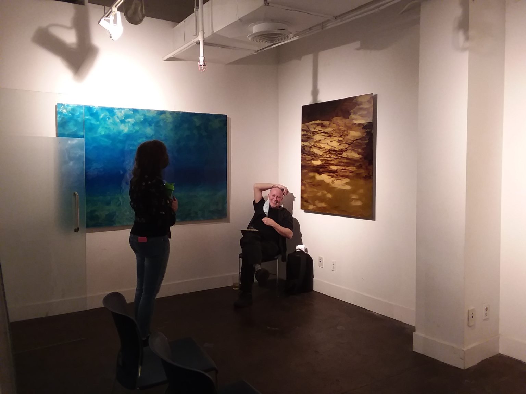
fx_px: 441
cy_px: 197
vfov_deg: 48.2
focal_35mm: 29
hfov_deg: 61.7
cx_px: 263
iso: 125
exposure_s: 1/30
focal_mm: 2.47
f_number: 1.9
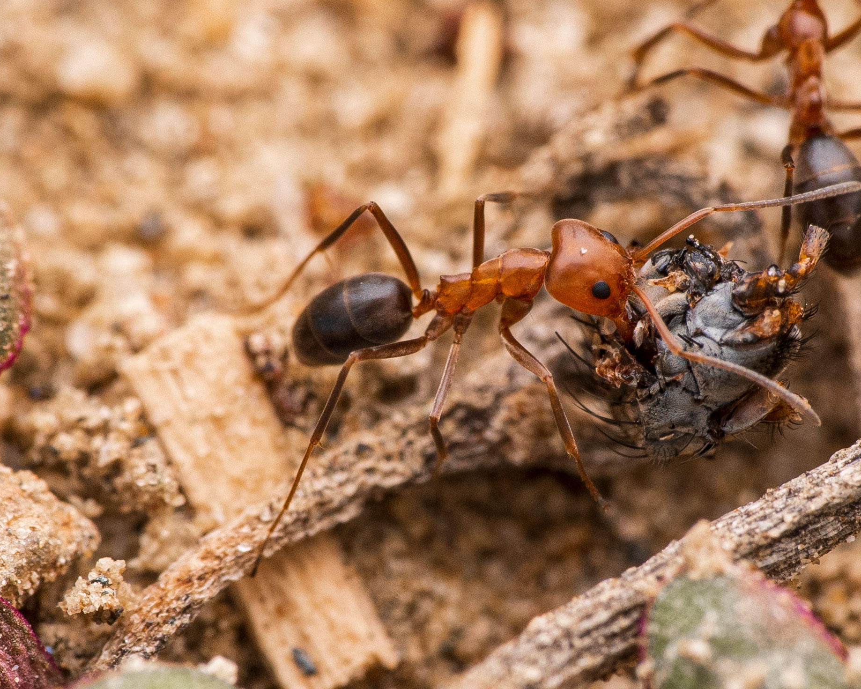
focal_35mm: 134
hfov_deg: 14.3
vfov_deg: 11.5
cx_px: 574
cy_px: 345
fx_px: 3415
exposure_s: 1/200
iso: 200
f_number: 14
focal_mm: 105
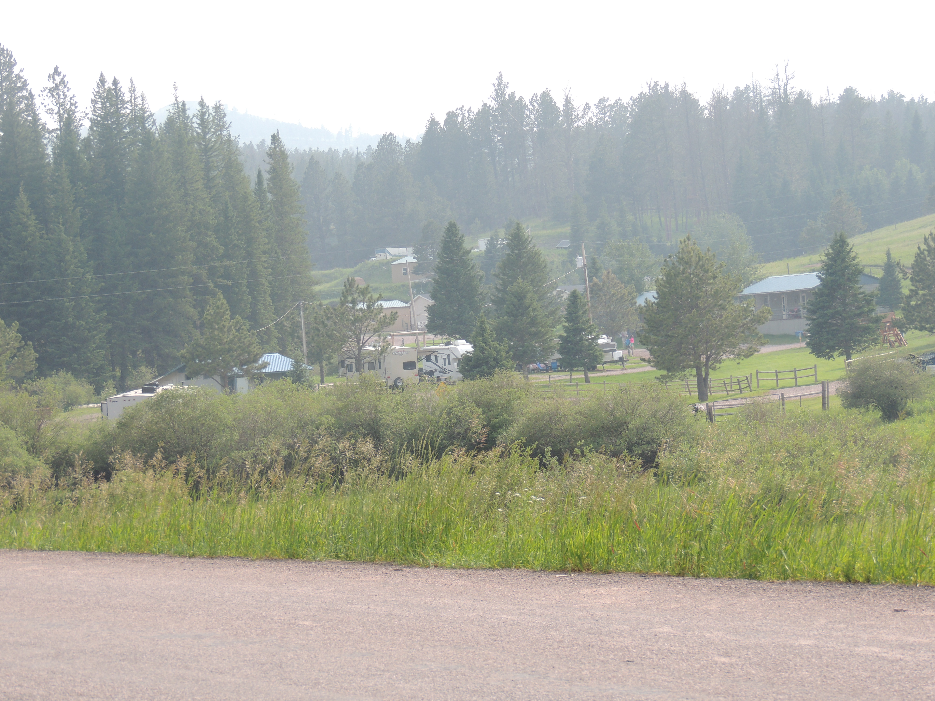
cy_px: 350
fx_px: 2836
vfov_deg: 14.1
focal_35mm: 105
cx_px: 468
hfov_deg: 18.7
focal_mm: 18.7
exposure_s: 1/400
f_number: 4.2
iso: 100
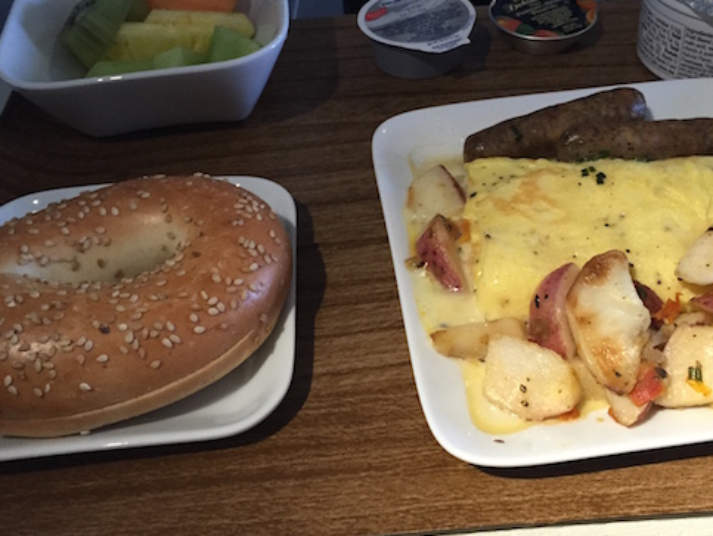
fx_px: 866
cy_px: 234
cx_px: 425
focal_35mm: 42
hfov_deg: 44.5
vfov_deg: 34.3
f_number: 2.2
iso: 200
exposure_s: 1/30
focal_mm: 4.15
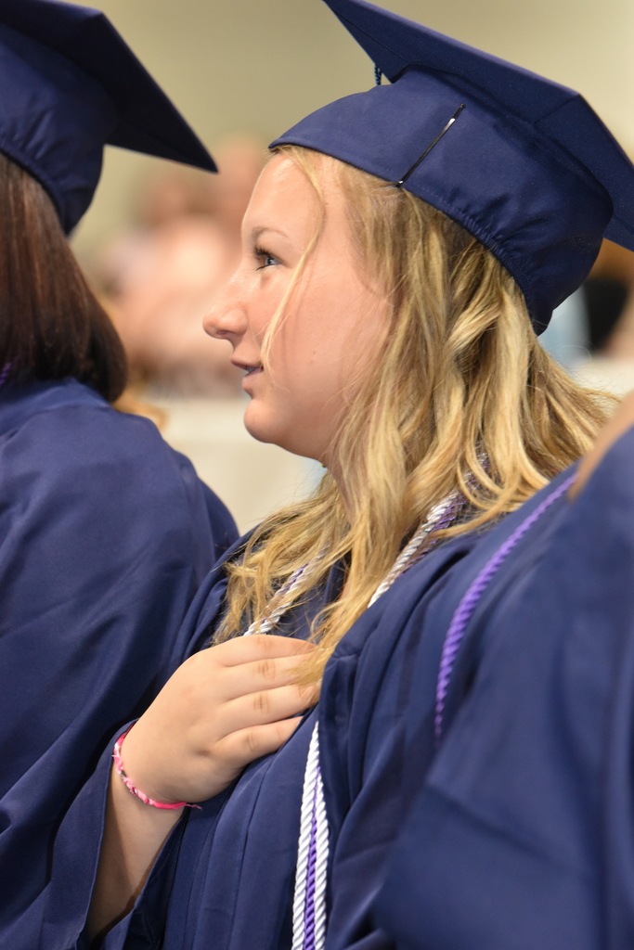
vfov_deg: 8.3
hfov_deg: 5.6
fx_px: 6535
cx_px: 317
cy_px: 475
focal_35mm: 248
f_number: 4
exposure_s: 1/60
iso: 2000
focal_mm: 165
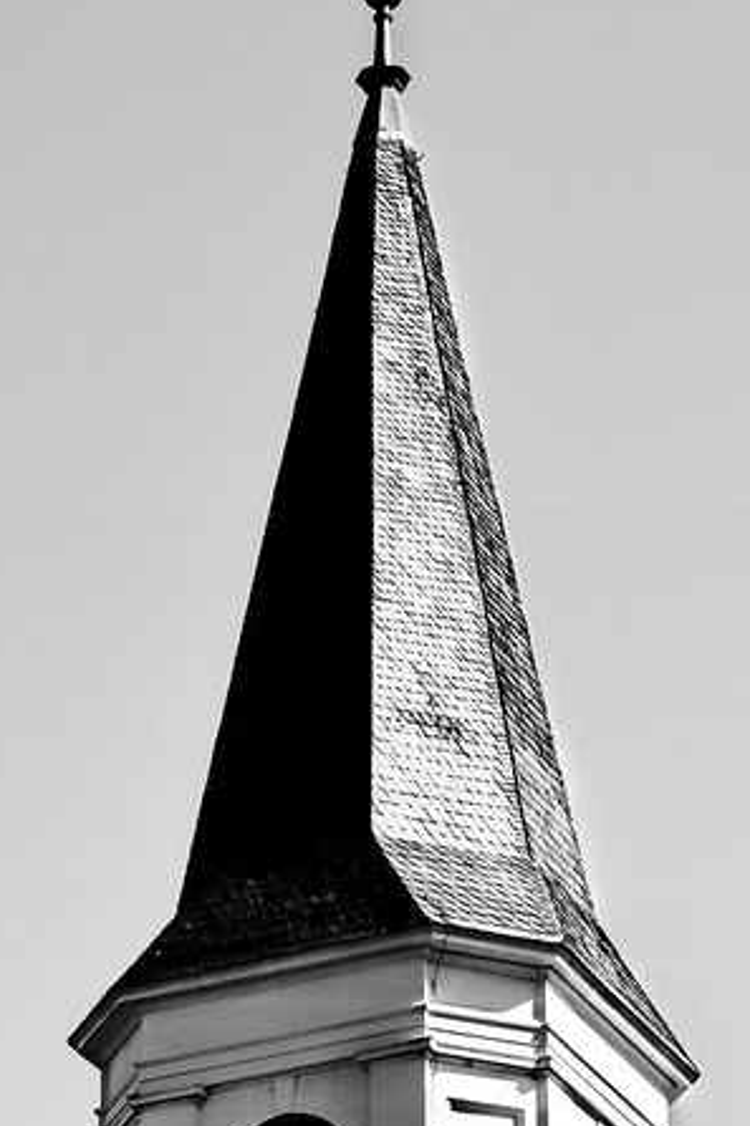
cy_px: 1111
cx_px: 369
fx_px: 5003
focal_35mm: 160
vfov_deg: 12.7
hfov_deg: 8.6
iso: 100
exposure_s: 1/320
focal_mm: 44
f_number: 9
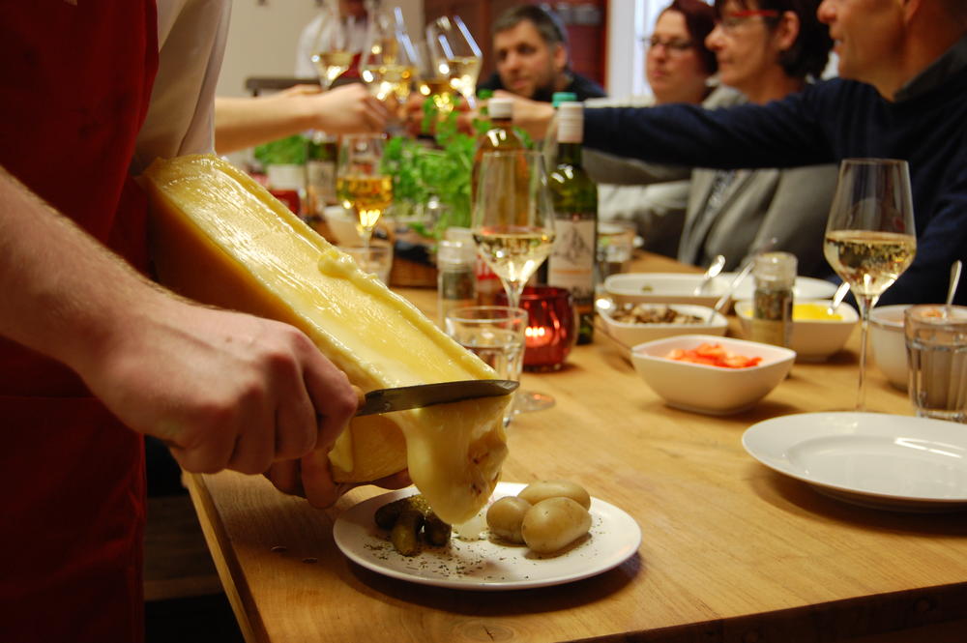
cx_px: 484
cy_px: 322
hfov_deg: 42.4
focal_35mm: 46
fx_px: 1248
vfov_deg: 28.9
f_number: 4.5
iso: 400
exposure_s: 1/30
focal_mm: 31
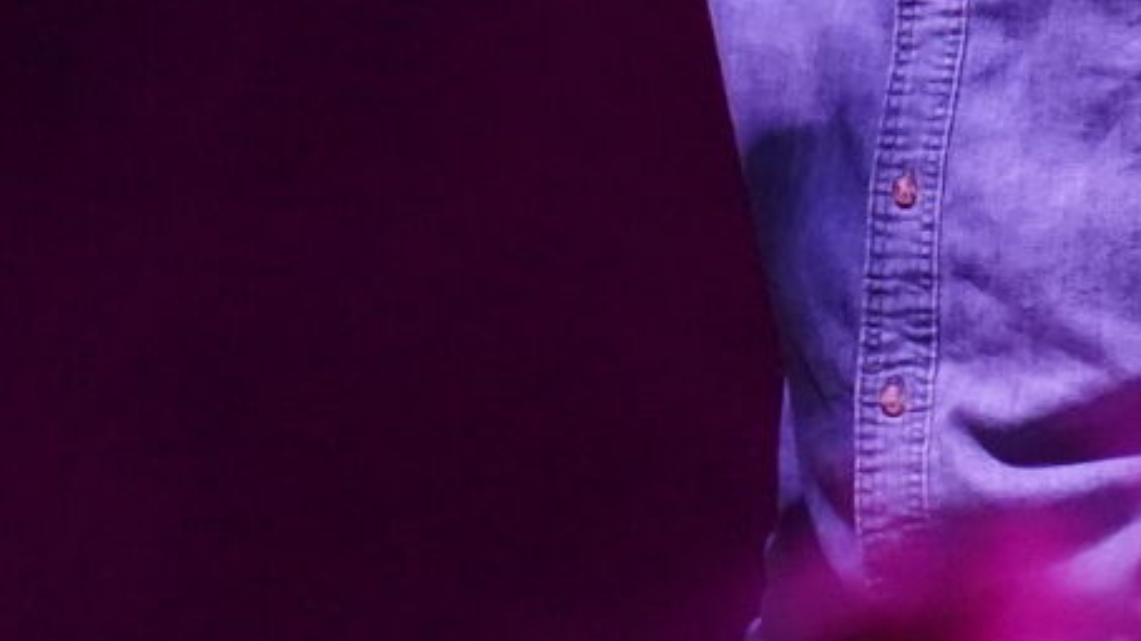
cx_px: 1389
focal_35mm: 305
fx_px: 9224
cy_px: 104
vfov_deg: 4.0
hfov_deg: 7.0
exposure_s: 1/250
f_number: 3.2
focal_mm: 50
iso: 8000
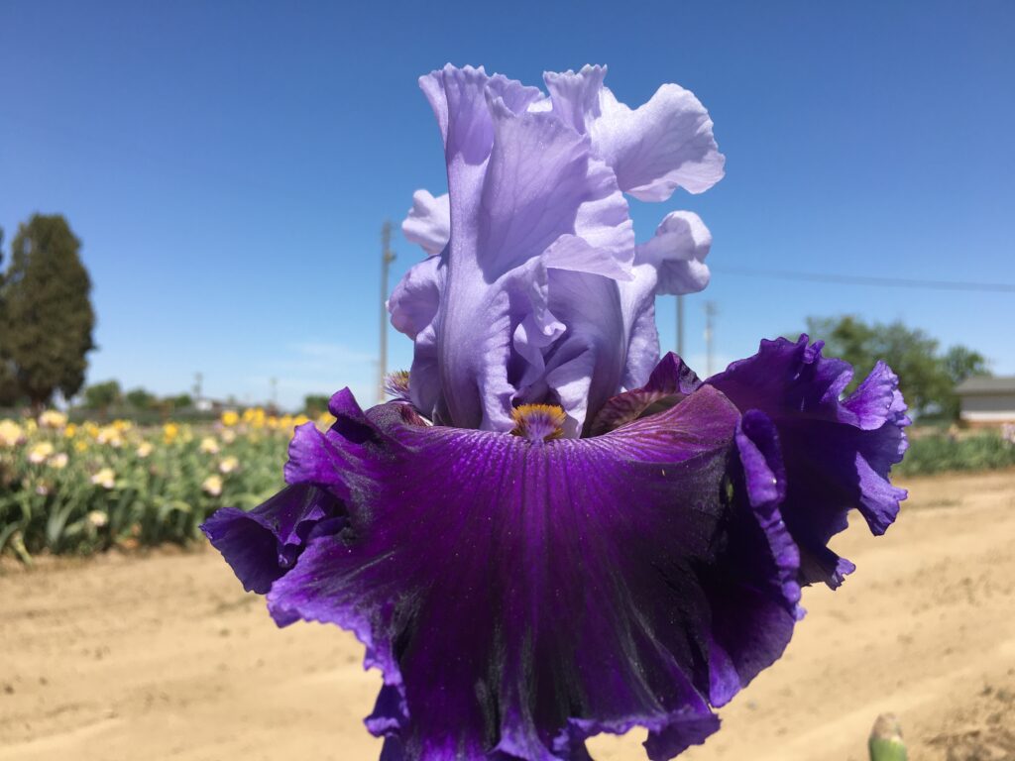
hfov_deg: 61.7
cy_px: 380
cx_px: 508
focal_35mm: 29
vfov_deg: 48.2
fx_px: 850
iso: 25
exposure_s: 1/1479
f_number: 2.2
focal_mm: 4.15
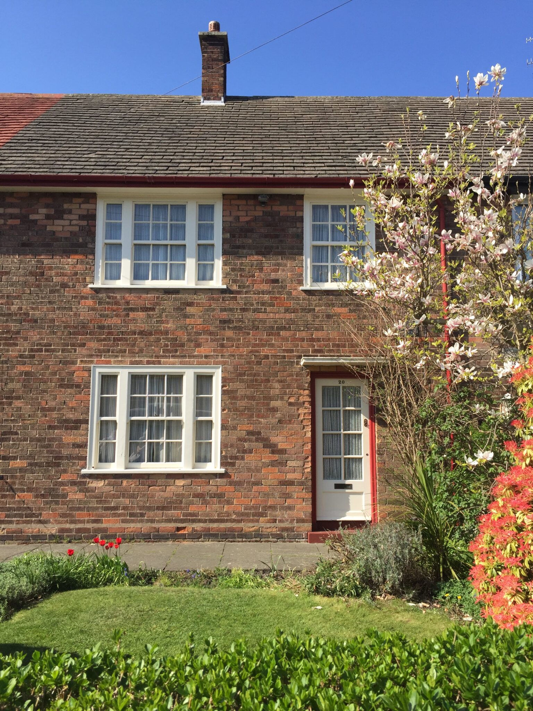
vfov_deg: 61.7
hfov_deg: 48.2
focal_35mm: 29
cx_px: 266
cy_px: 356
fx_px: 595
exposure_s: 1/1236
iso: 32
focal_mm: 4.15
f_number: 2.2
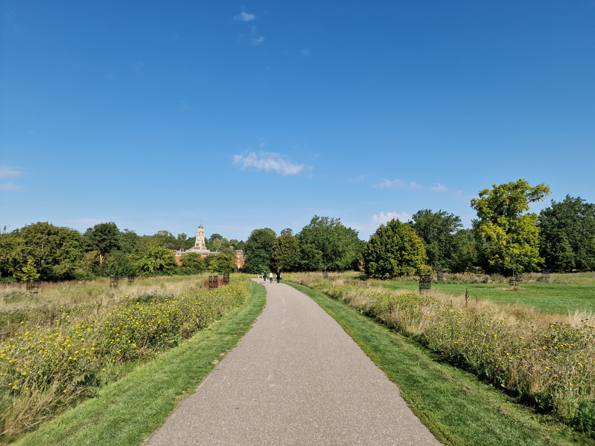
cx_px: 298
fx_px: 395
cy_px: 223
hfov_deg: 73.9
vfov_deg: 58.9
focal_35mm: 23
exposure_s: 1/12658
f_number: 1.8
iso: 50
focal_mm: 6.4
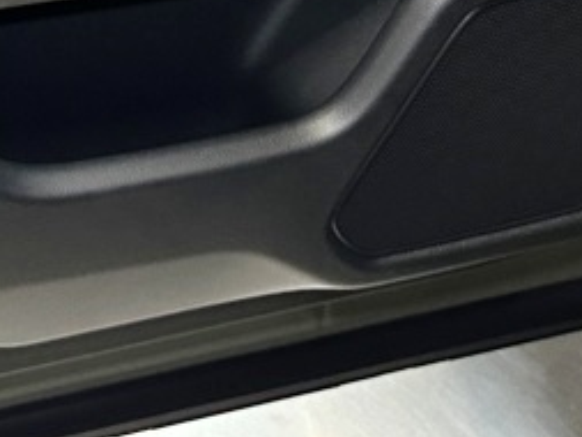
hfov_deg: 18.4
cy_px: -366
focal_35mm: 97
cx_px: -230
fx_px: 1632
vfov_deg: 13.6
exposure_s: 1/60
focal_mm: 6.86
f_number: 1.78
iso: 400
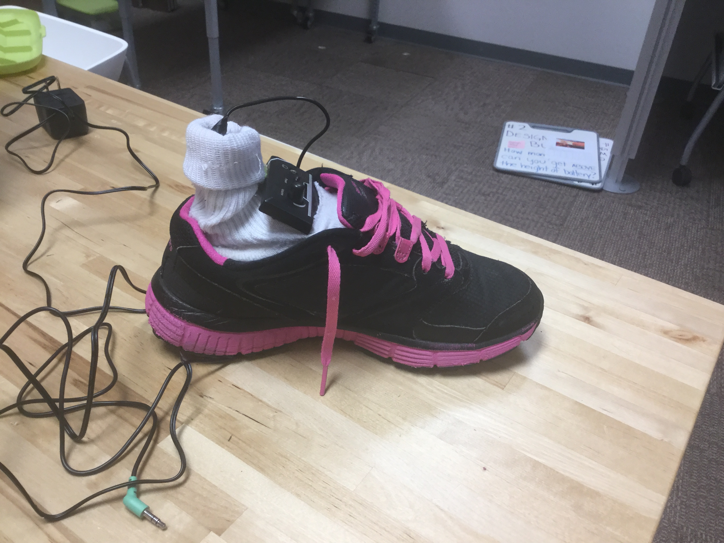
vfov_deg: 45.4
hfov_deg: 58.4
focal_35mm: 31
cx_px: 362
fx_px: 648
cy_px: 272
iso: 50
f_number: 2.4
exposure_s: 1/30
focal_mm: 3.3
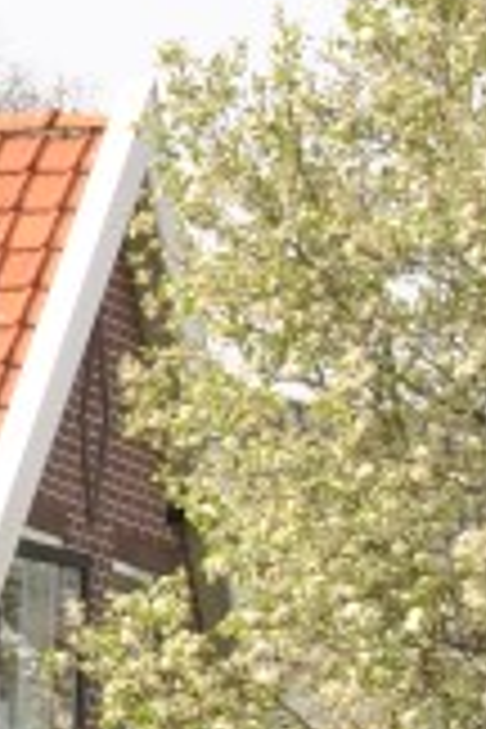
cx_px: -754
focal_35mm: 440
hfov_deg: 3.1
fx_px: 8909
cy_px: 54
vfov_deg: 4.7
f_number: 9
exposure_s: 1/200
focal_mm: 44
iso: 200
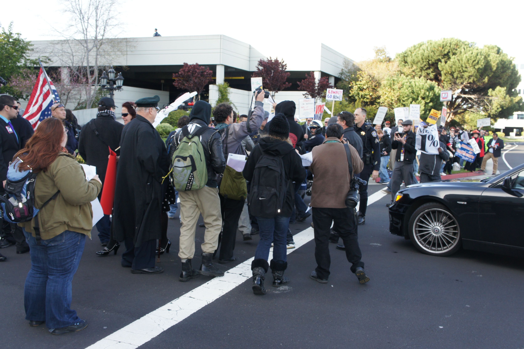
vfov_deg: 35.4
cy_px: 174
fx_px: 545
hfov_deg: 51.3
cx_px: 262
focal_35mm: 38
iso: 320
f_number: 6.3
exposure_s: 1/160
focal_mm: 25
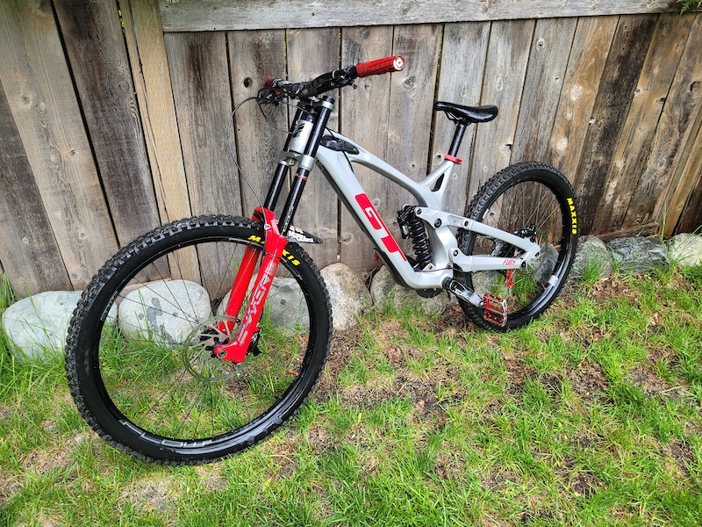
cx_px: 351
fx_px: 527
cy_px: 264
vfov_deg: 53.1
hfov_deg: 67.3
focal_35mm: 26
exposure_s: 1/120
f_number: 1.8
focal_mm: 5.4
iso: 64
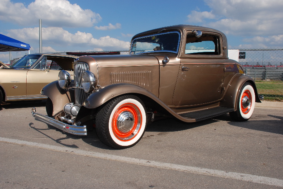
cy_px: 94
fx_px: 236
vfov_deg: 43.7
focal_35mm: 30
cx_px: 142
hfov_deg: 61.9
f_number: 14
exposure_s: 1/200
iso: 200
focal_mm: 20
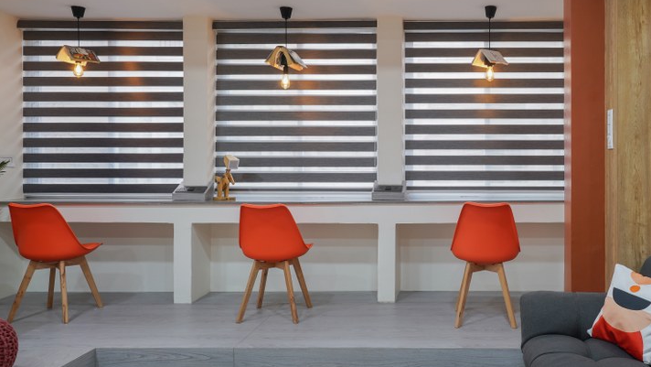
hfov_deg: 59.1
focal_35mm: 32
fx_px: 553
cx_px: 452
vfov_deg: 36.6
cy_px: 152
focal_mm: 17
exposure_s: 1/2.5
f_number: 10
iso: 100
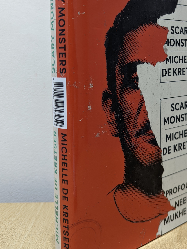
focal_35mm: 42
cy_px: 67
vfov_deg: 43.5
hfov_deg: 33.8
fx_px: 302
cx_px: 139
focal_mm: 6.81
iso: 91
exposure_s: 1/23.8
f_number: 1.85
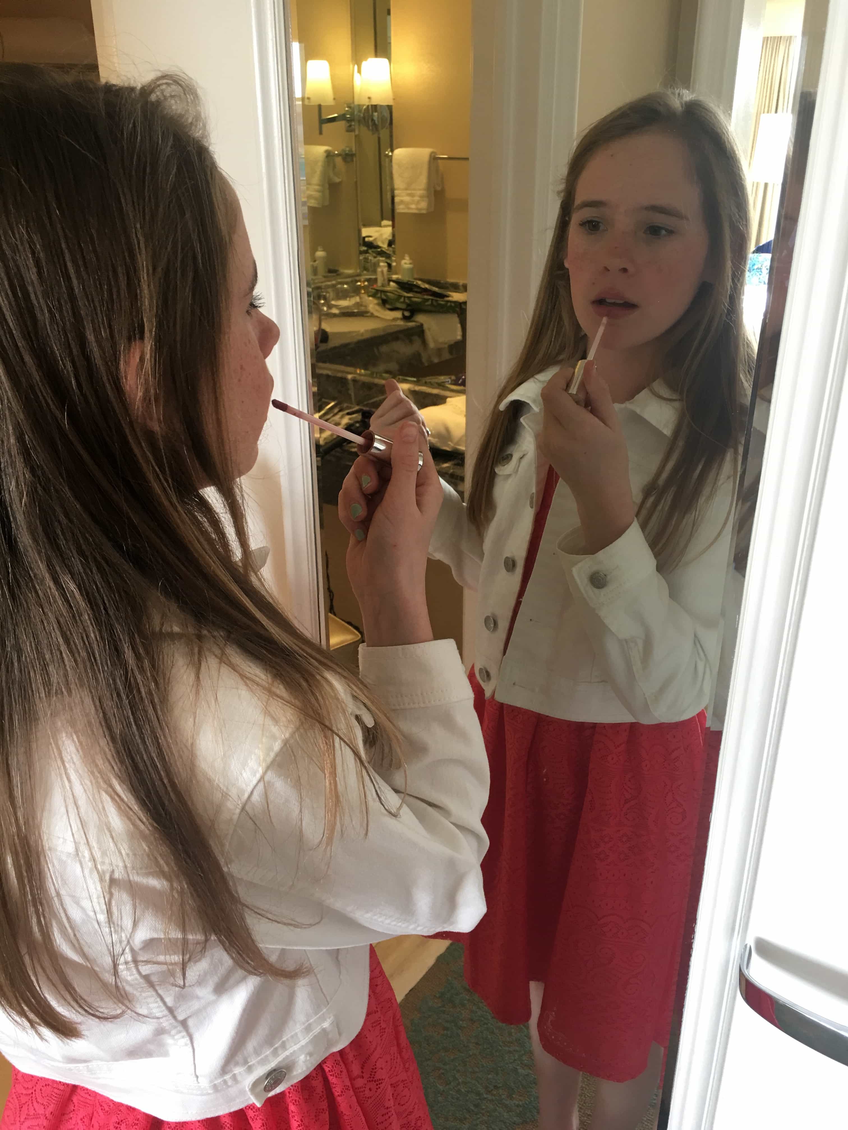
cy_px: 565
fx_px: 947
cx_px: 424
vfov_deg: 61.7
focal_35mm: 29
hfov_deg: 48.2
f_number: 2.2
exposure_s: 1/30
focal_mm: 4.15
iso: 32
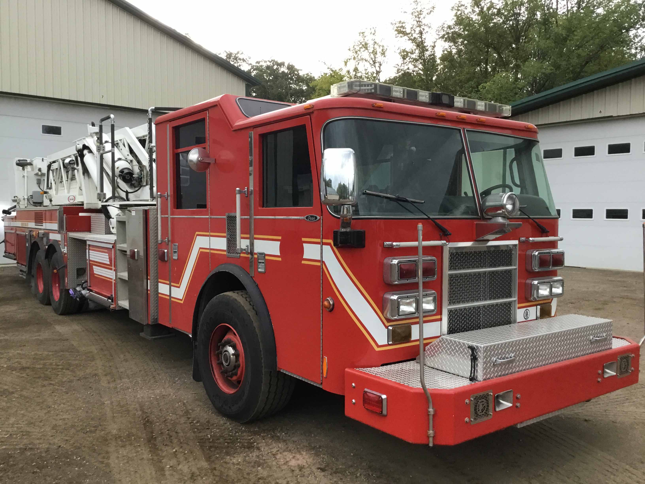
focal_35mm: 31
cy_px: 242
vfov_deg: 45.4
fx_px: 578
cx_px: 322
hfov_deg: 58.4
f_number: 2.4
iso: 40
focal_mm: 3.3
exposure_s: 1/30
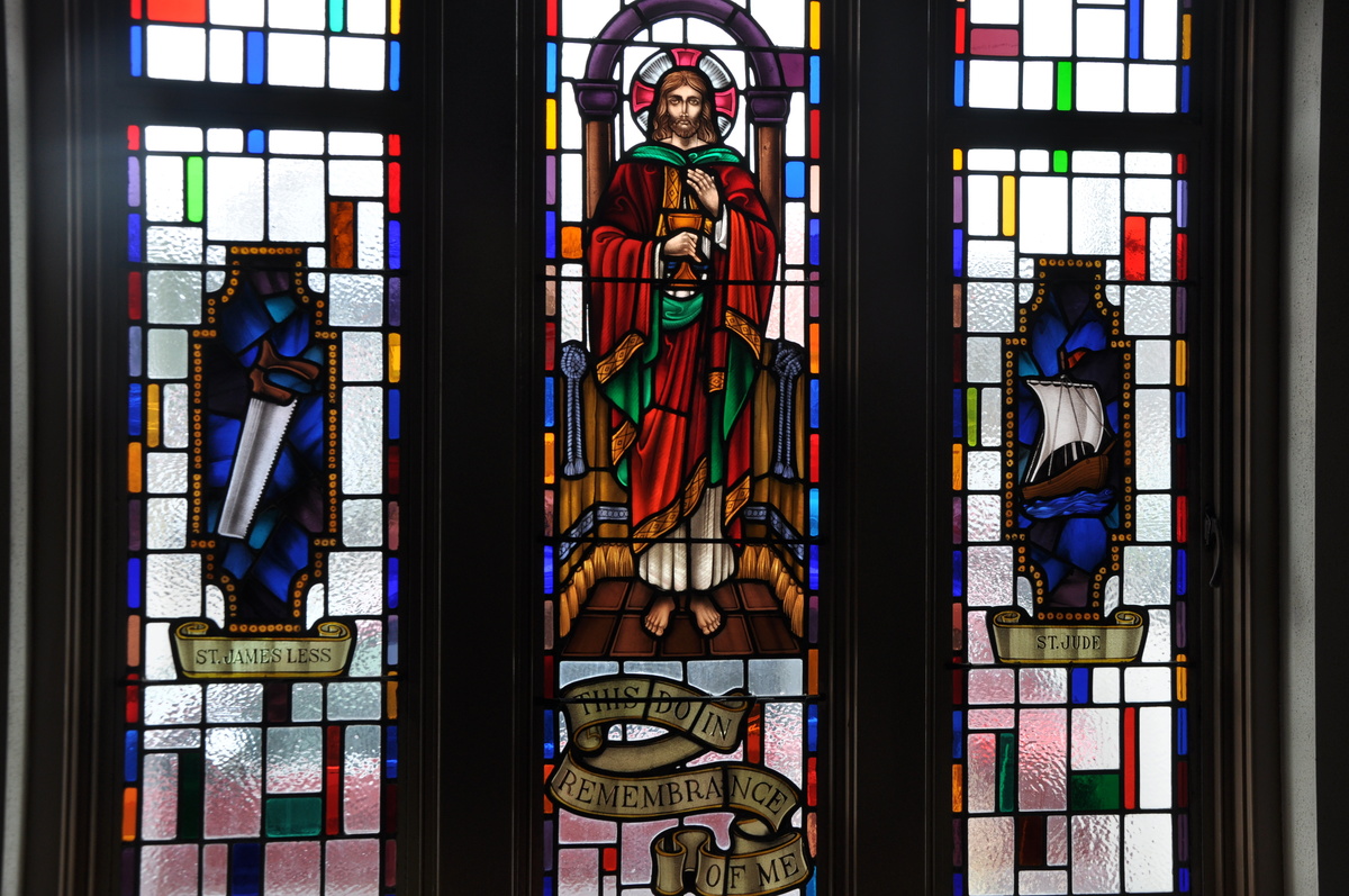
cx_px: 674
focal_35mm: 39
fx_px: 1460
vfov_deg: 34.1
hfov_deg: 49.6
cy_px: 448
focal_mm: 26
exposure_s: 1/40
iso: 200
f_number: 6.3
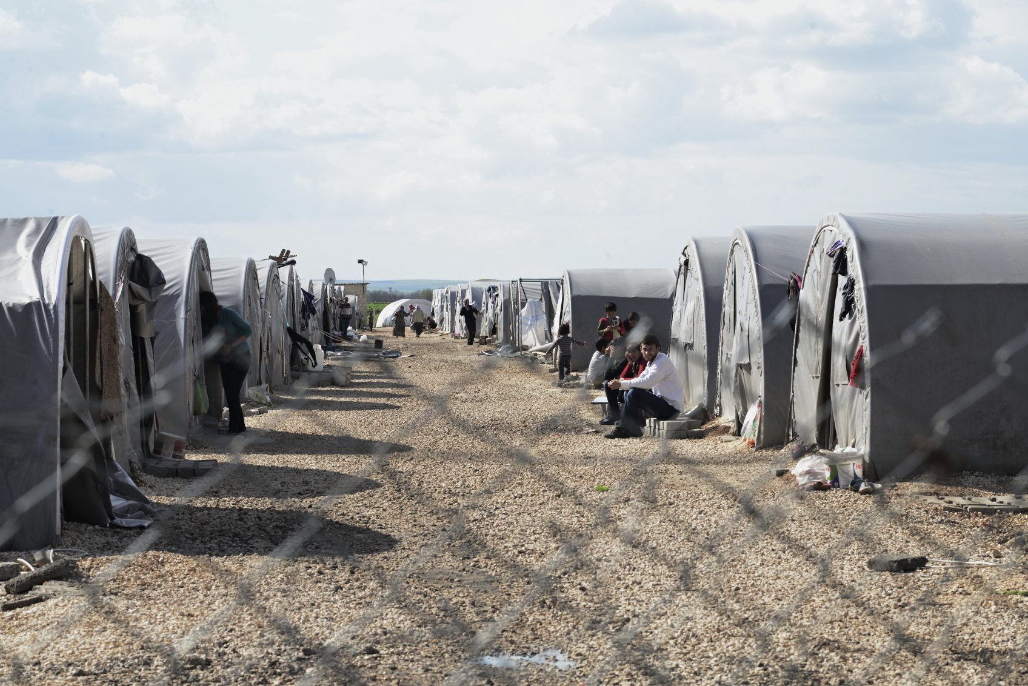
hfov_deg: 20.0
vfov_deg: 13.4
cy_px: 343
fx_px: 2913
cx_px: 514
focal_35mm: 102
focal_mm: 102
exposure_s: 1/640
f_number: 16
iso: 800
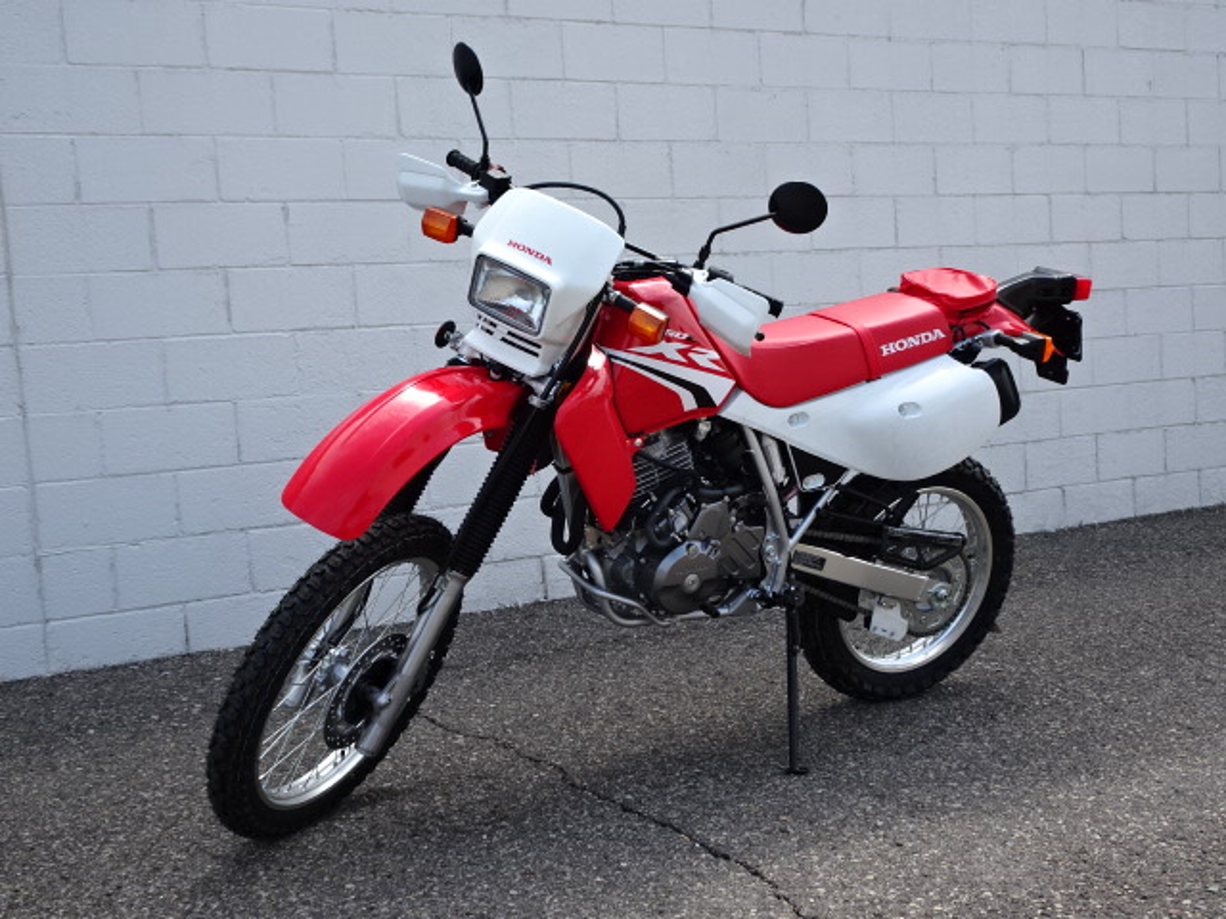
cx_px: 613
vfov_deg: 37.7
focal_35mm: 38
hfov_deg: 49.0
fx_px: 1346
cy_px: 460
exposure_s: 1/320
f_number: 4
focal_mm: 6.56
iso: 80
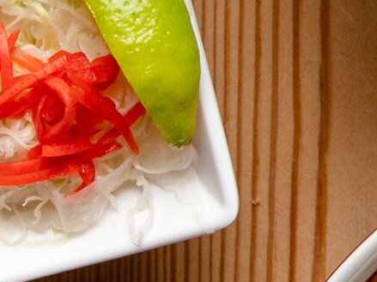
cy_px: -395
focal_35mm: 236
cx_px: 653
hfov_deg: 8.1
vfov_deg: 6.0
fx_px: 2570
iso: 250
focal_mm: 20
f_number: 5.6
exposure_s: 1/50
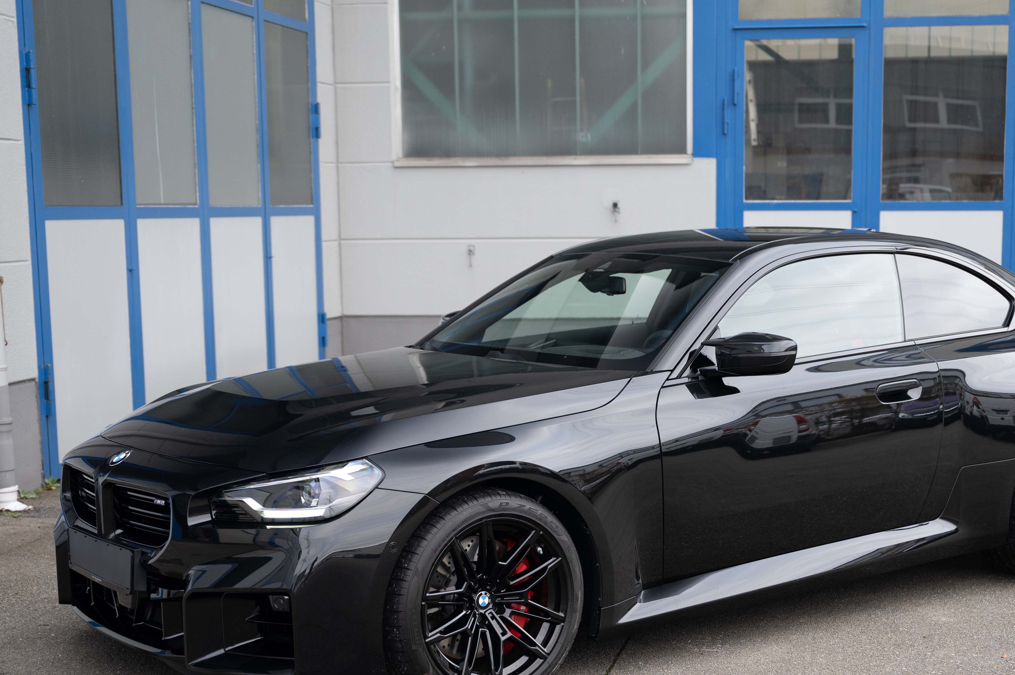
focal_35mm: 57
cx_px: 639
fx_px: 1606
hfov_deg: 34.9
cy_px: 488
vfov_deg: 23.6
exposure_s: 1/125
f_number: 2.8
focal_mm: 37
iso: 560
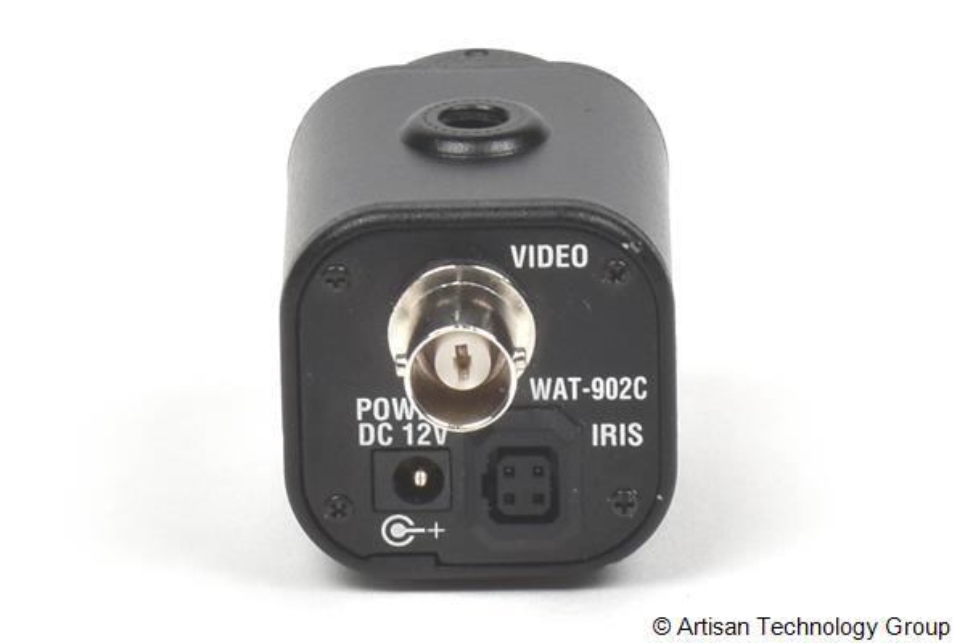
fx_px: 2211
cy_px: 322
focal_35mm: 82
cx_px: 482
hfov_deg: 24.6
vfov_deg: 16.6
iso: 250
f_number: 16
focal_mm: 55
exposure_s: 1/200
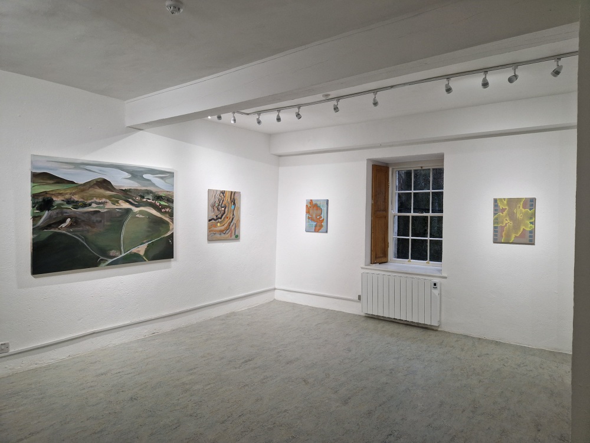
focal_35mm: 23
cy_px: 222
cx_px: 295
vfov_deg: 58.9
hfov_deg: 73.9
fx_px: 392
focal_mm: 5.4
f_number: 1.8
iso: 160
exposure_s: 1/180
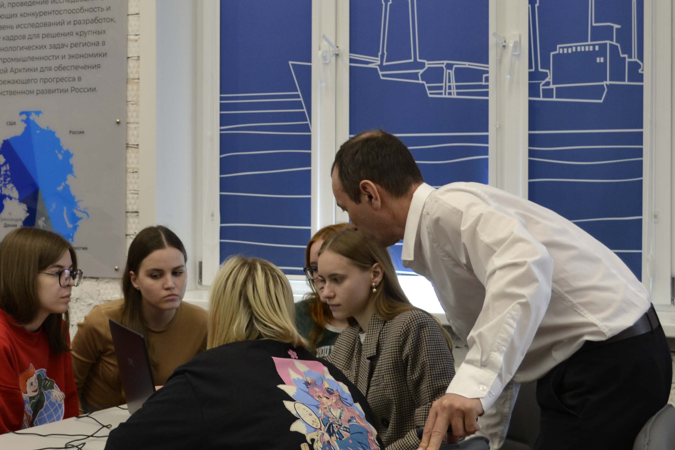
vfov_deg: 20.6
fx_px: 1238
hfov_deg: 30.3
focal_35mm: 66
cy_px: 216
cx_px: 231
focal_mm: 24
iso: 400
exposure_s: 1/80
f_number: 4.2
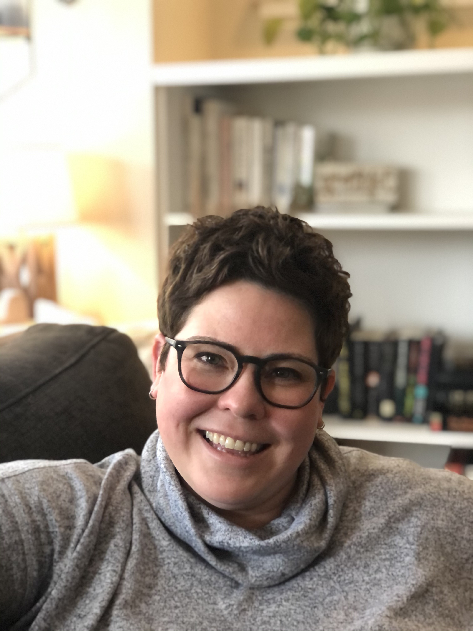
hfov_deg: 25.7
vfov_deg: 33.8
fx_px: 1038
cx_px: 236
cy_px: 316
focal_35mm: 57
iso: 640
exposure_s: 1/30
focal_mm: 6.6
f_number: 2.8
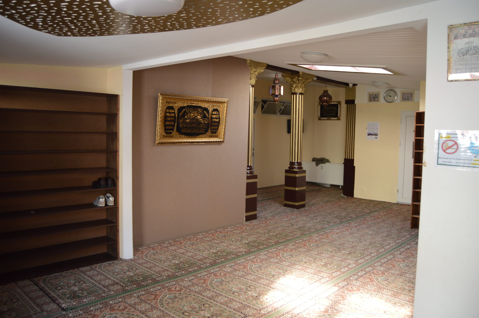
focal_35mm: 27
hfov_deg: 67.4
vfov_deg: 47.9
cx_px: 240
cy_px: 159
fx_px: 359
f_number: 4
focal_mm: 18
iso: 400
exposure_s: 1/60
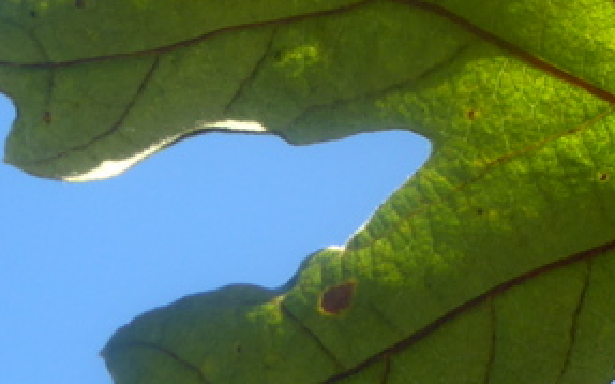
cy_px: 41
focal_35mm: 174
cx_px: 909
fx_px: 2915
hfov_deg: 11.6
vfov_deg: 7.5
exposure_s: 1/200
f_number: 3.9
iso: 80
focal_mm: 7.8
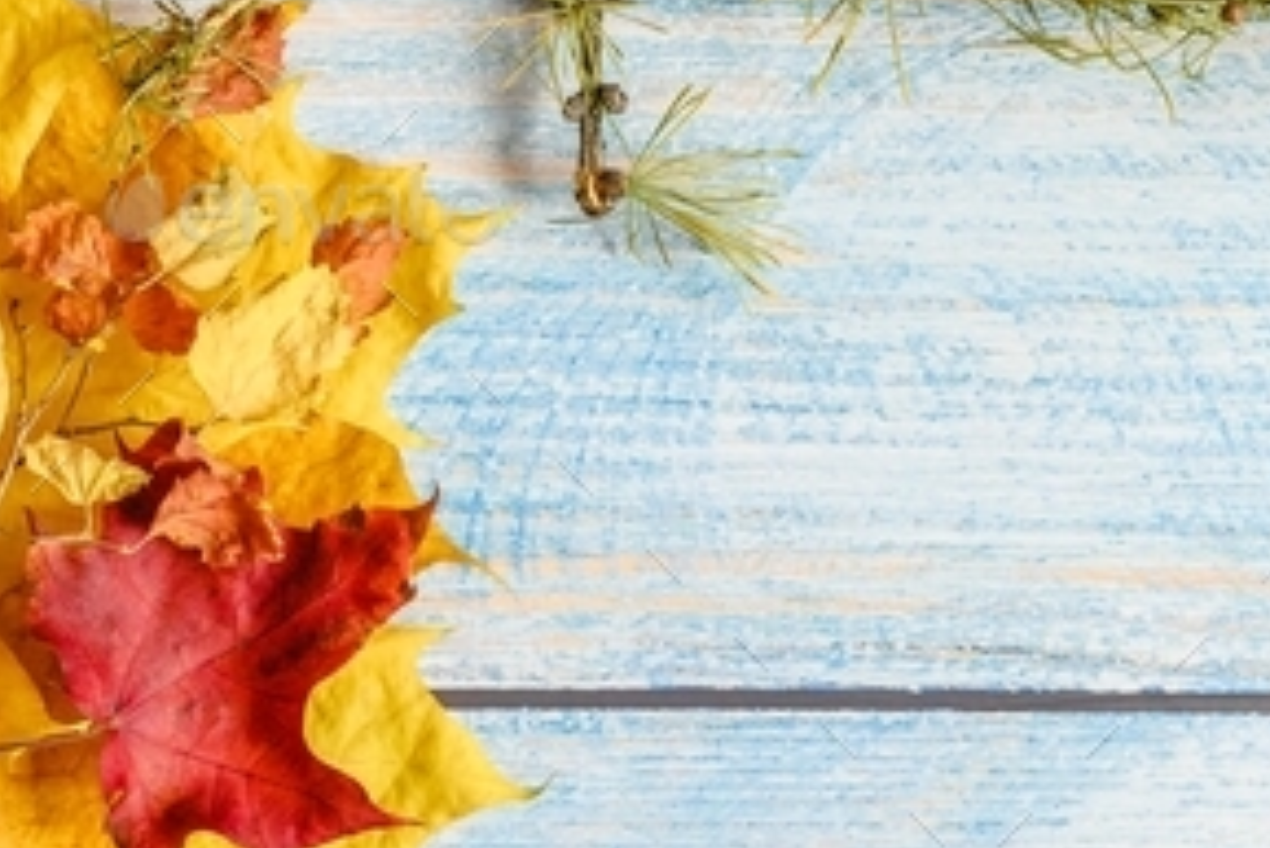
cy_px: 415
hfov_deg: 19.9
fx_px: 3600
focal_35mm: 102
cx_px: 949
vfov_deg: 13.4
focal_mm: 50
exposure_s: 1/100
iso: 800
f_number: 6.3
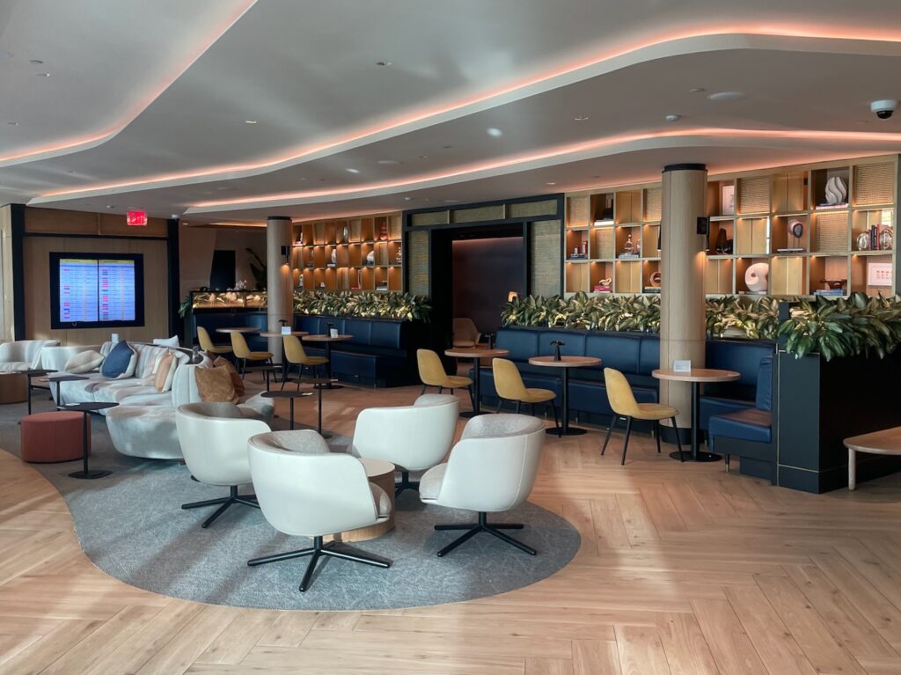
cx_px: 450
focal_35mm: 26
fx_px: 676
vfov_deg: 53.0
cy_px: 338
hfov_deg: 67.3
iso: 100
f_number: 1.6
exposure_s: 1/111
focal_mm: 4.2
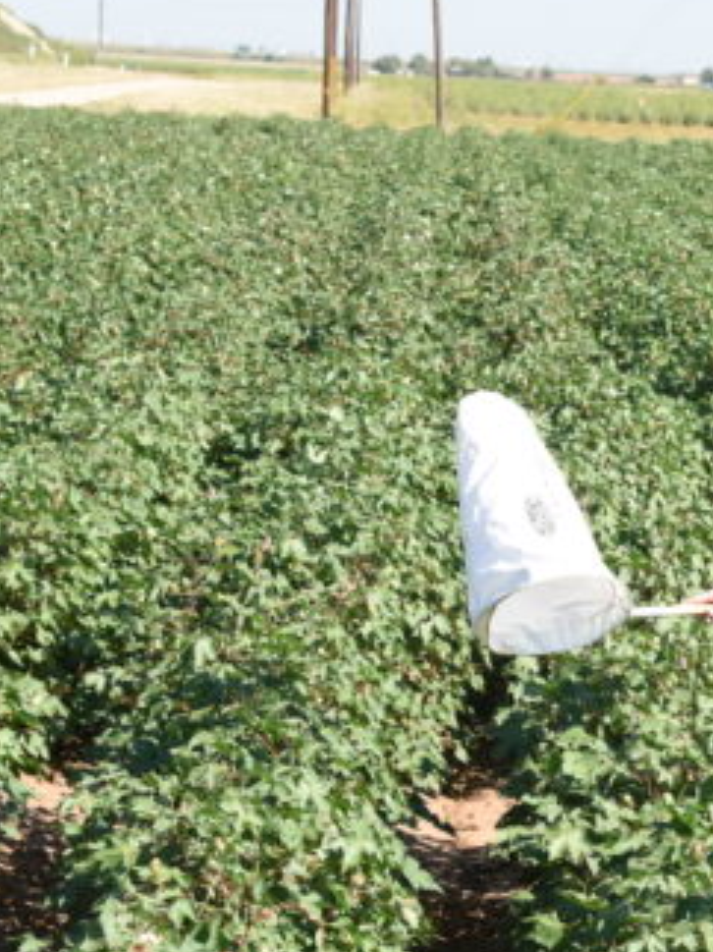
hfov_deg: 8.3
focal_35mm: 177
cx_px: 875
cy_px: 561
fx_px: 4864
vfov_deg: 11.2
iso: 1000
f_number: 6.3
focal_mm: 58
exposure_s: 1/2000
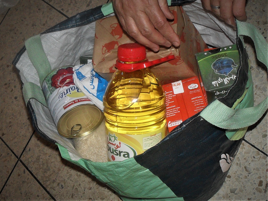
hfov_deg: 52.6
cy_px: 100
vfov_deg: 40.7
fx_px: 271
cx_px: 134
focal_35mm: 35
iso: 200
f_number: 3.2
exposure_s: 1/45
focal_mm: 6.3
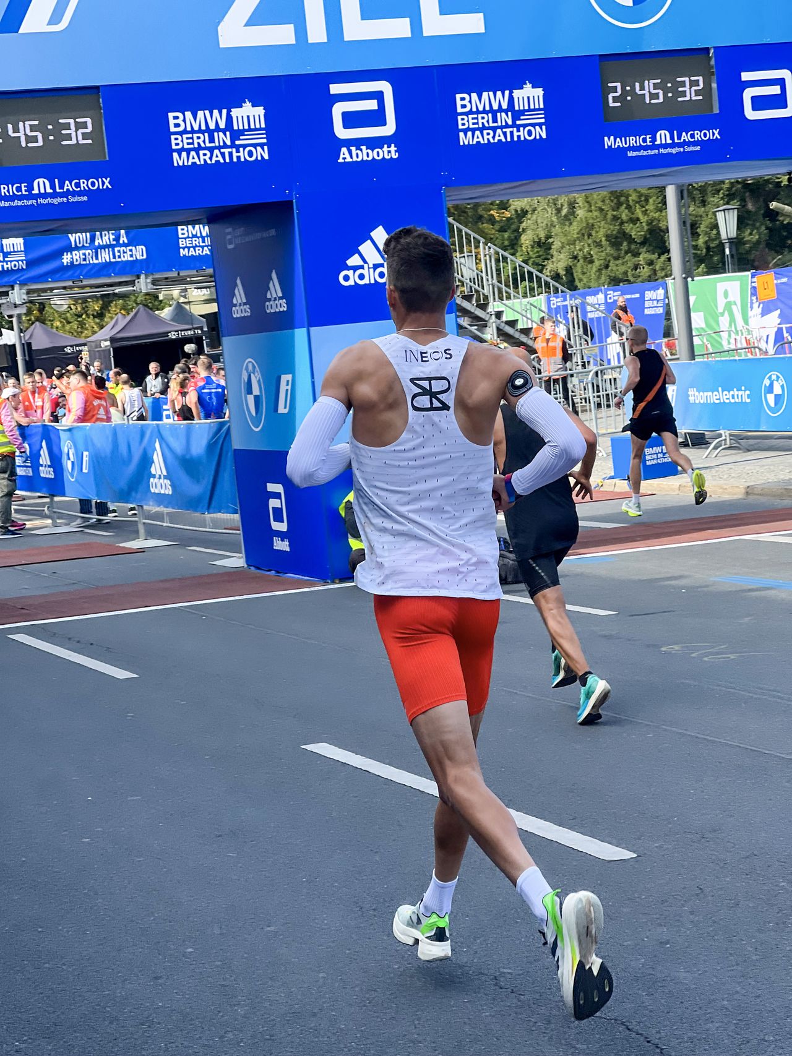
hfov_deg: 19.1
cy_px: 528
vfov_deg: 25.3
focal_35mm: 77
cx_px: 396
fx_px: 2349
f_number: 2.8
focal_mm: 9
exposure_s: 1/259
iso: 32
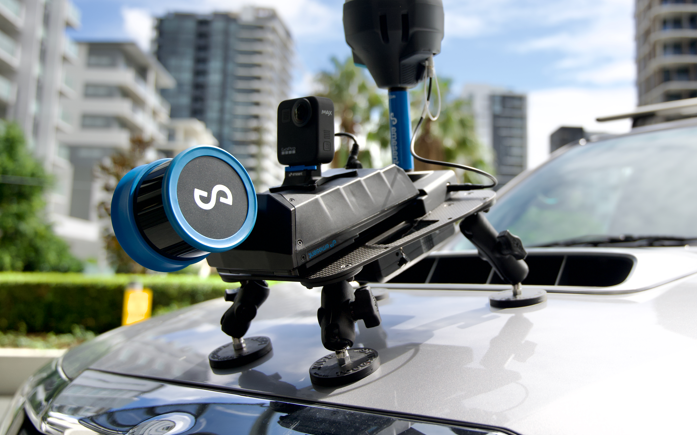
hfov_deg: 46.7
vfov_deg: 30.4
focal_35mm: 42
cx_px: 441
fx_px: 798
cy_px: 158
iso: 200
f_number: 4
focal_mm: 32
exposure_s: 1/2500
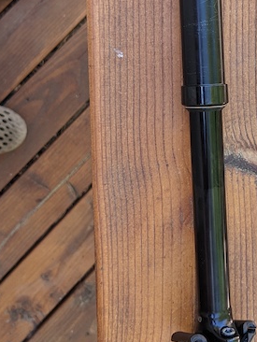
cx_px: 209
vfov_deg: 31.8
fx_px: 583
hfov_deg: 24.4
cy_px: 69
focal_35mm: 59
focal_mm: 4.38
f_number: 1.73
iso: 52
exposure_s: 1/143
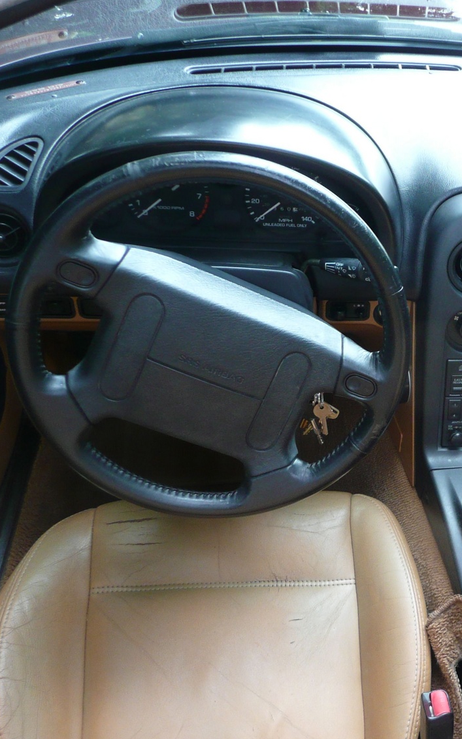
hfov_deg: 27.9
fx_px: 846
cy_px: 378
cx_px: 508
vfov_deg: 47.2
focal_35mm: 42
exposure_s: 1/30
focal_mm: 4.6
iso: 160
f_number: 3.3
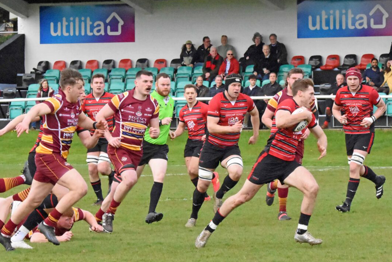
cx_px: 227
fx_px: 3539
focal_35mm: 325
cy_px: 147
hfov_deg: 6.3
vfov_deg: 4.2
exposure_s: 1/8000
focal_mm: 150
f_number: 13
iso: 16000
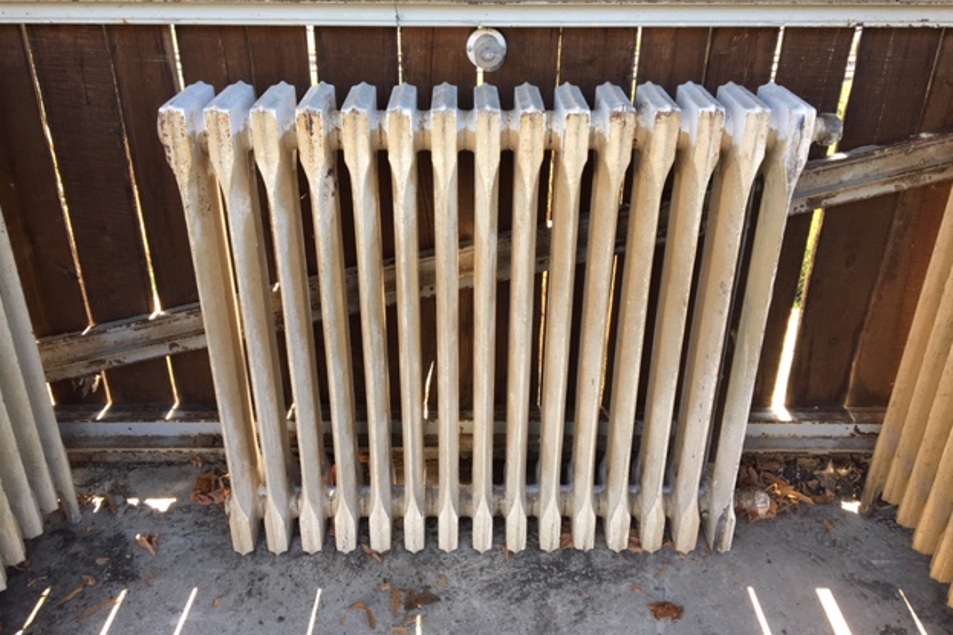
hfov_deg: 60.3
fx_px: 820
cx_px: 470
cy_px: 300
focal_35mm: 31
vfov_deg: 42.3
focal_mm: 4.15
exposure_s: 1/100
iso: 40
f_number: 2.2
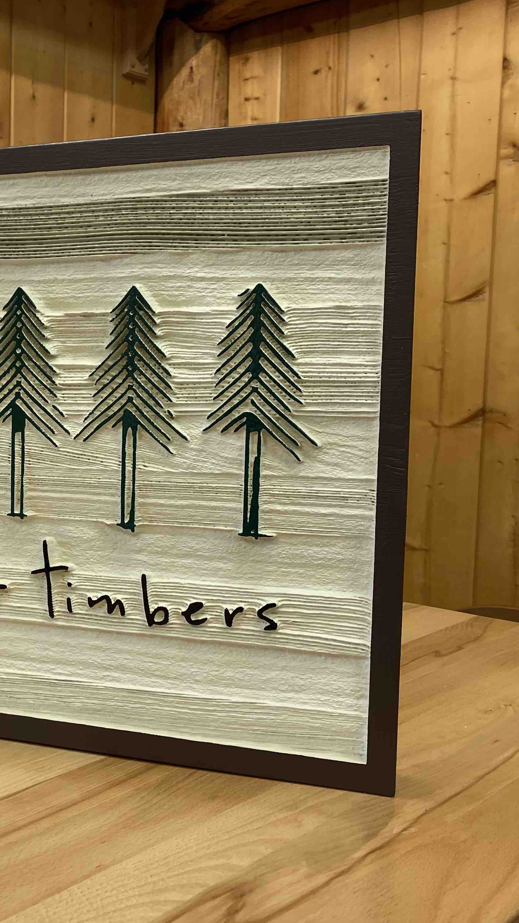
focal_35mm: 38
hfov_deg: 29.0
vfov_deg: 52.8
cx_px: -13
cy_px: 461
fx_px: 930
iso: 64
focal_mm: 4.25
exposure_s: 1/120
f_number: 1.8
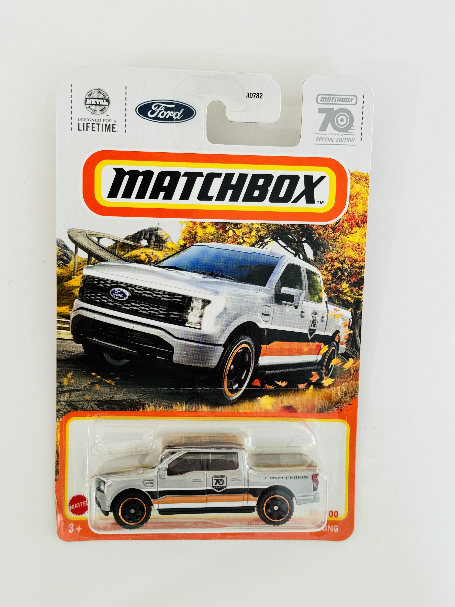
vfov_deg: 39.7
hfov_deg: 30.3
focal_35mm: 48
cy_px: 304
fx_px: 841
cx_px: 228
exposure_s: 1/60
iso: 160
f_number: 1.78
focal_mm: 6.86
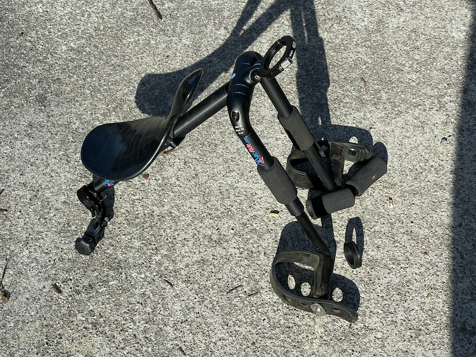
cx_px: 238
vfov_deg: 22.9
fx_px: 880
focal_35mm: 64
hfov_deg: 30.3
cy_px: 178
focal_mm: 7.5
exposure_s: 1/717
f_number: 2.2
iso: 20
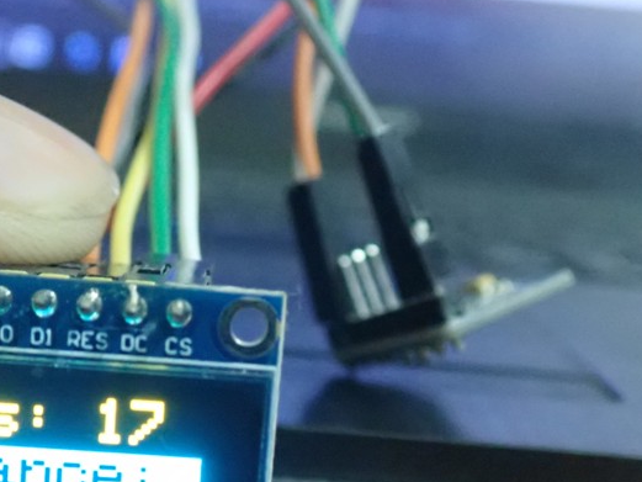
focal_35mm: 59
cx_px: 244
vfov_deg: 24.4
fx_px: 1094
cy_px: 391
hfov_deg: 32.6
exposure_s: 1/30
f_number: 2.3
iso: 2000
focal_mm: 5.5
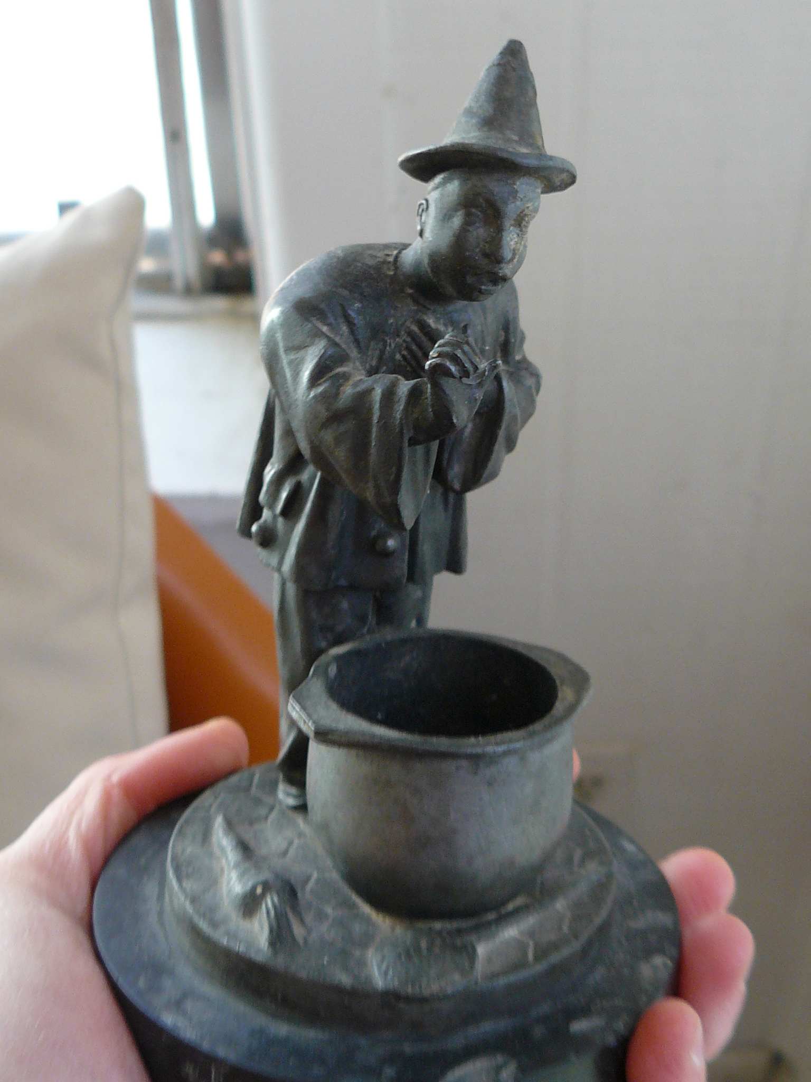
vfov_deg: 35.5
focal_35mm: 54
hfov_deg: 27.0
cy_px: 541
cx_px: 406
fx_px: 1687
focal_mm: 6
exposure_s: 1/50
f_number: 2.8
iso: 100
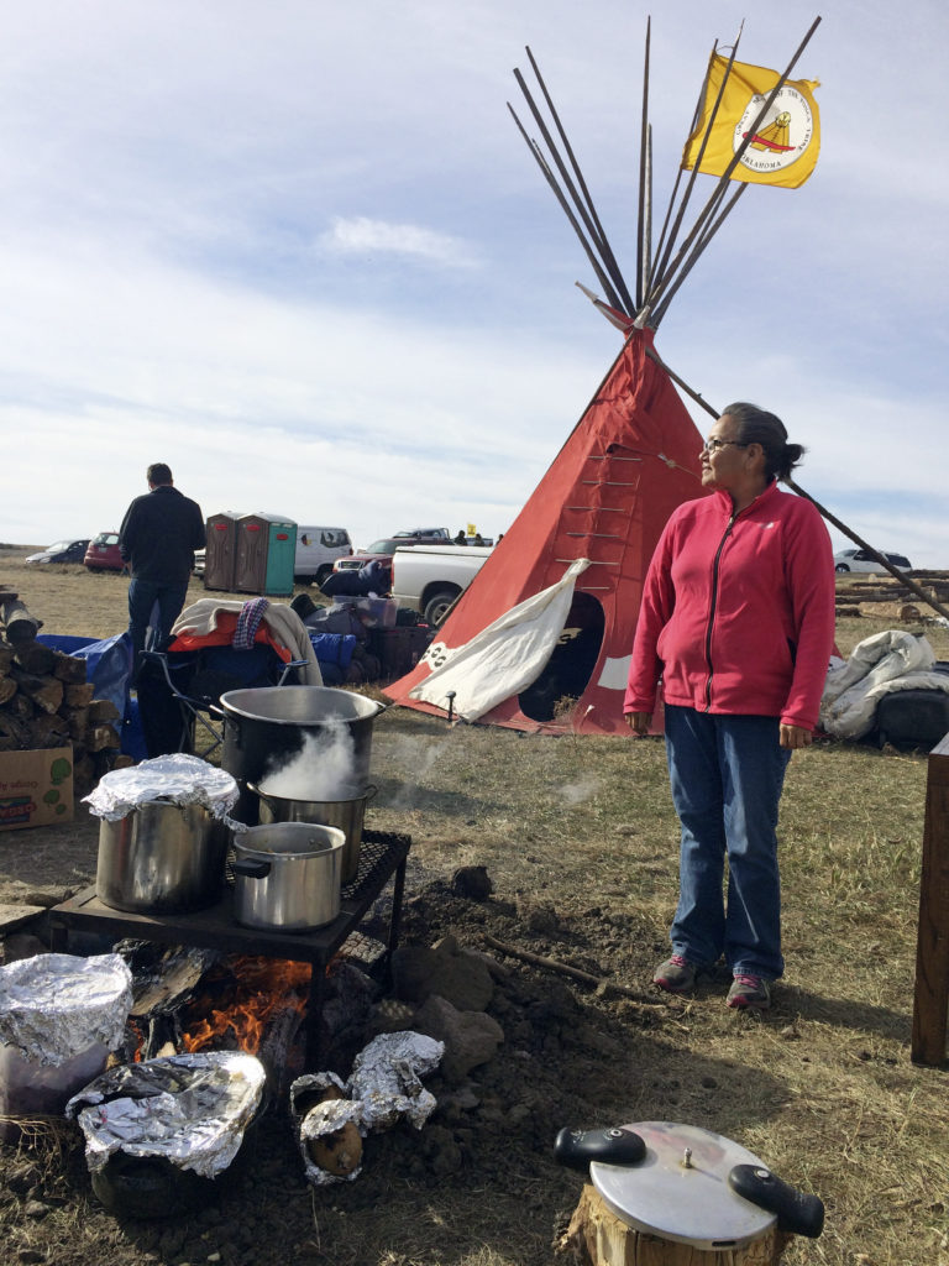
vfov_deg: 61.7
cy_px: 633
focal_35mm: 29
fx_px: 1060
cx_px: 474
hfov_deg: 48.2
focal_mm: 4.15
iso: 32
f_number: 2.2
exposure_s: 1/2740
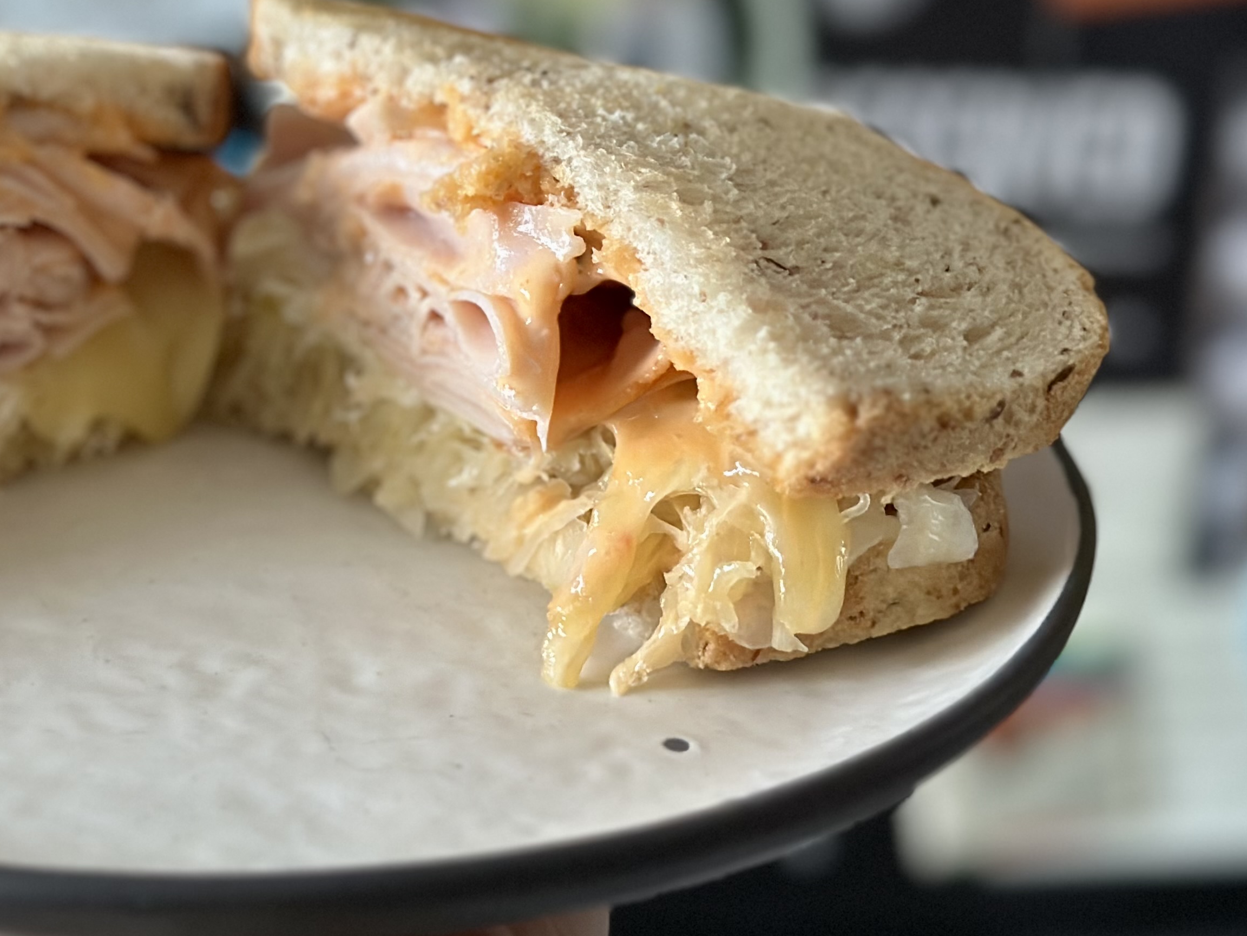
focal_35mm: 84
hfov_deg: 22.9
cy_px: 292
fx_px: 3026
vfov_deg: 17.5
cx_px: 198
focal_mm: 6.86
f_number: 1.78
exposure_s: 1/59
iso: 400
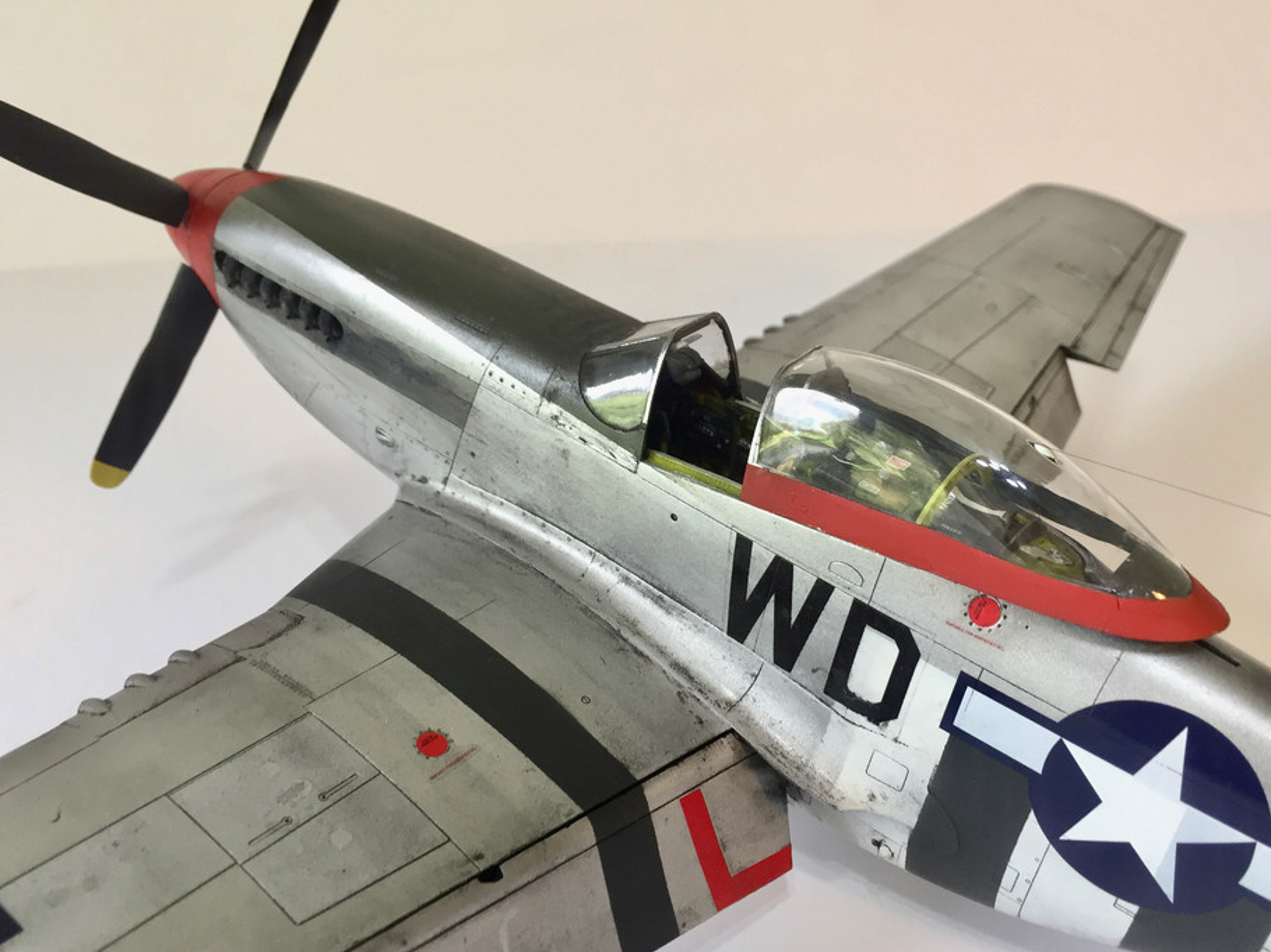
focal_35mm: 34
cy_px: 473
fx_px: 1248
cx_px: 689
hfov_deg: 53.9
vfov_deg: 41.8
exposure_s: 1/33
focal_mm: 4.15
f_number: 2.2
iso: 32
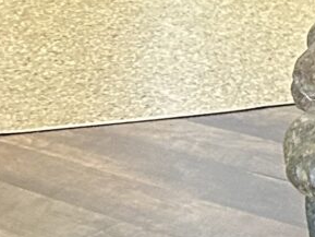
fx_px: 1675
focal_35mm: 184
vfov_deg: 7.7
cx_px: 1094
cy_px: -230
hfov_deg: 8.2
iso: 320
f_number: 1.5
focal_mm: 5.7
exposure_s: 1/60
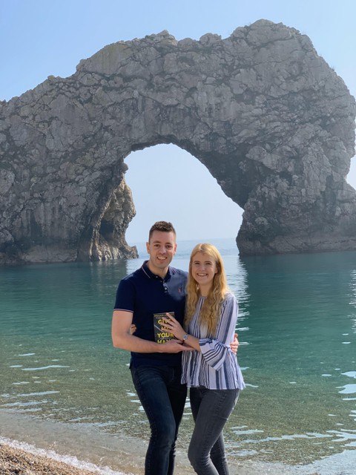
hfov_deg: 28.0
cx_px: 178
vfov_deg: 36.8
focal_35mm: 52
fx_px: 713
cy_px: 238
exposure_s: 1/1043
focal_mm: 6
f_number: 2.4
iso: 16
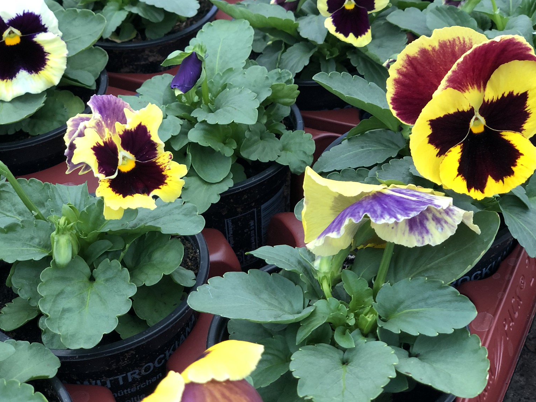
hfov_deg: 27.8
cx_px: 269
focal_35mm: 70
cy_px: 135
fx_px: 1084
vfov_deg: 20.9
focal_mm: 6
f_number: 2.4
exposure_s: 1/50
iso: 32
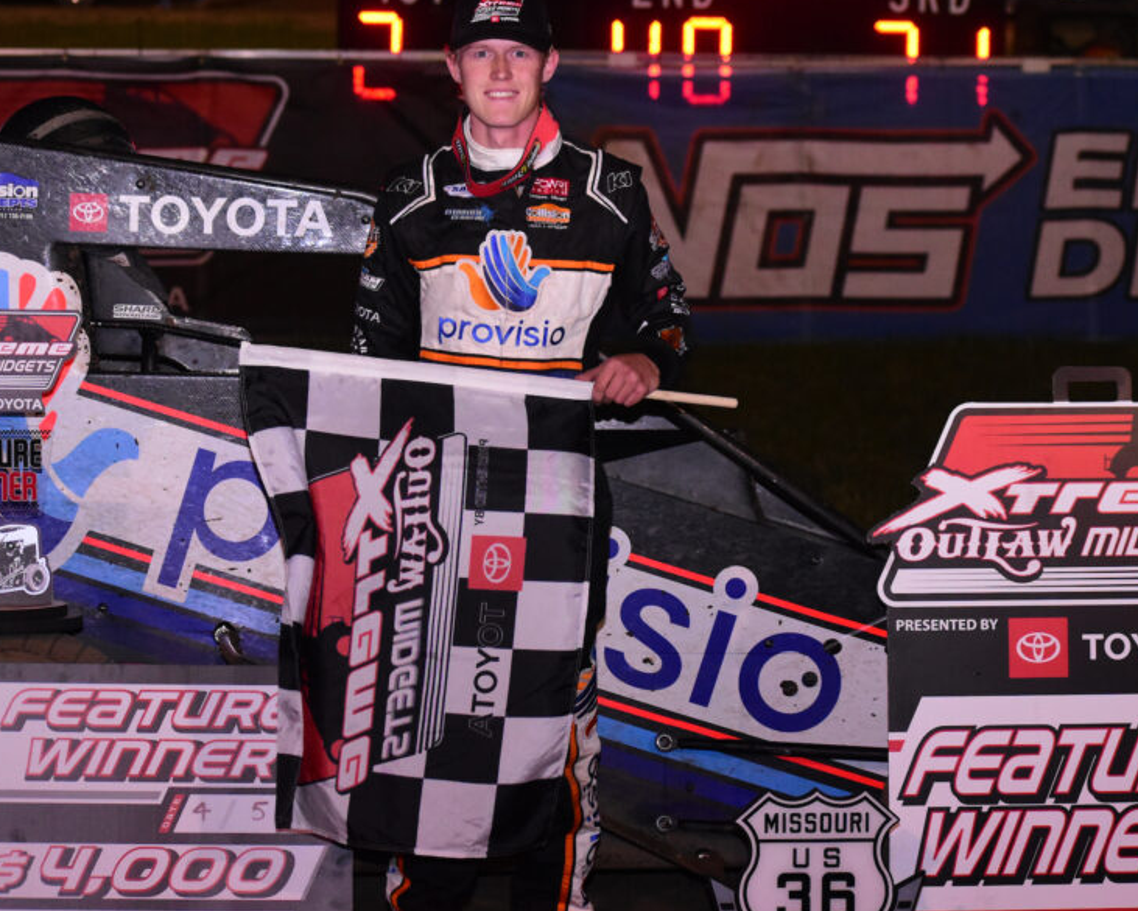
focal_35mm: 138
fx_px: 4649
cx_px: 587
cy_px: 424
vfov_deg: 11.2
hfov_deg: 14.0
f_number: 4.5
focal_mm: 70
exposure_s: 1/200
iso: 3200
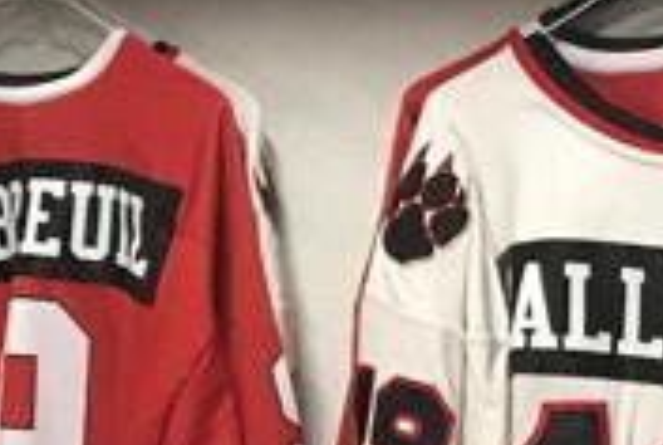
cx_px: -625
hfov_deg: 10.8
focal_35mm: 175
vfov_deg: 7.9
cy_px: 72
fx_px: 3228
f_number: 2.2
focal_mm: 4.15
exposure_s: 1/30
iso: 200
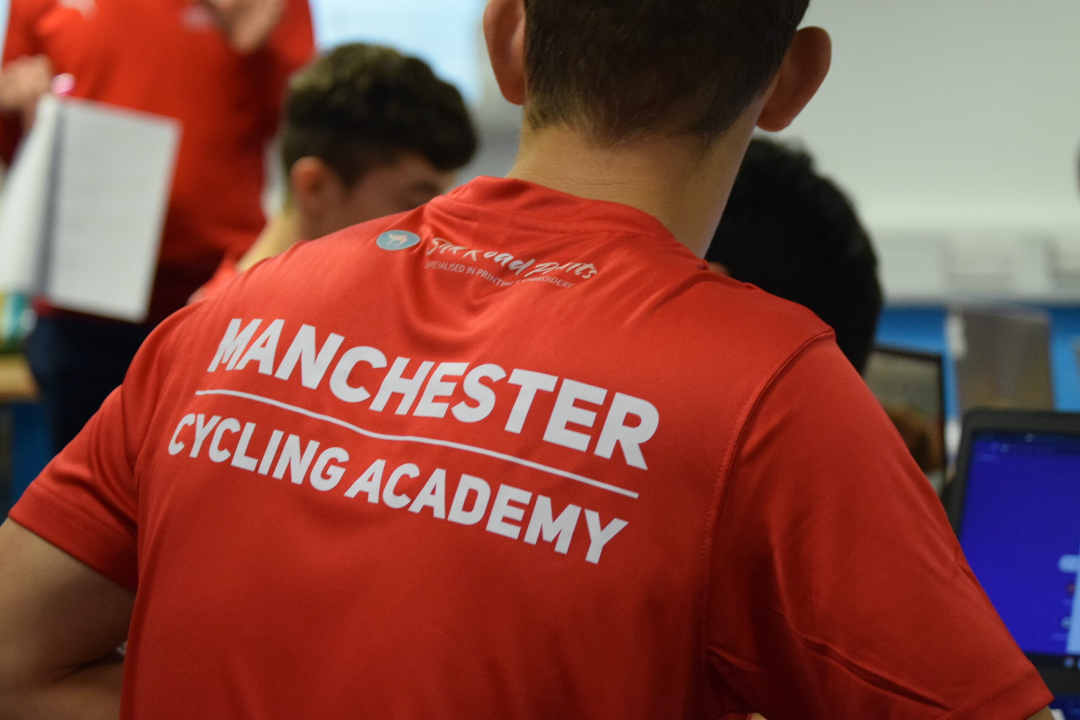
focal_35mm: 99
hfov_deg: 20.6
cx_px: 540
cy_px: 360
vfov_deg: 13.8
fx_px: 2970
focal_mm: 66
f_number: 4.2
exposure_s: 1/125
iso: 2500
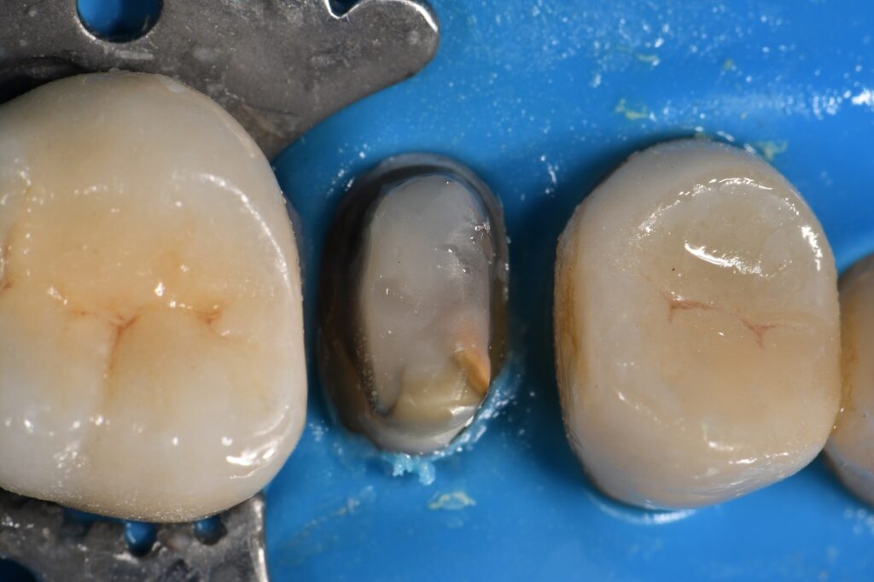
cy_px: 291
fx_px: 3810
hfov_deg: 13.1
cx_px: 437
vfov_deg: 8.7
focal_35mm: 157
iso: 200
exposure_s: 1/160
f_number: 32
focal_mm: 105
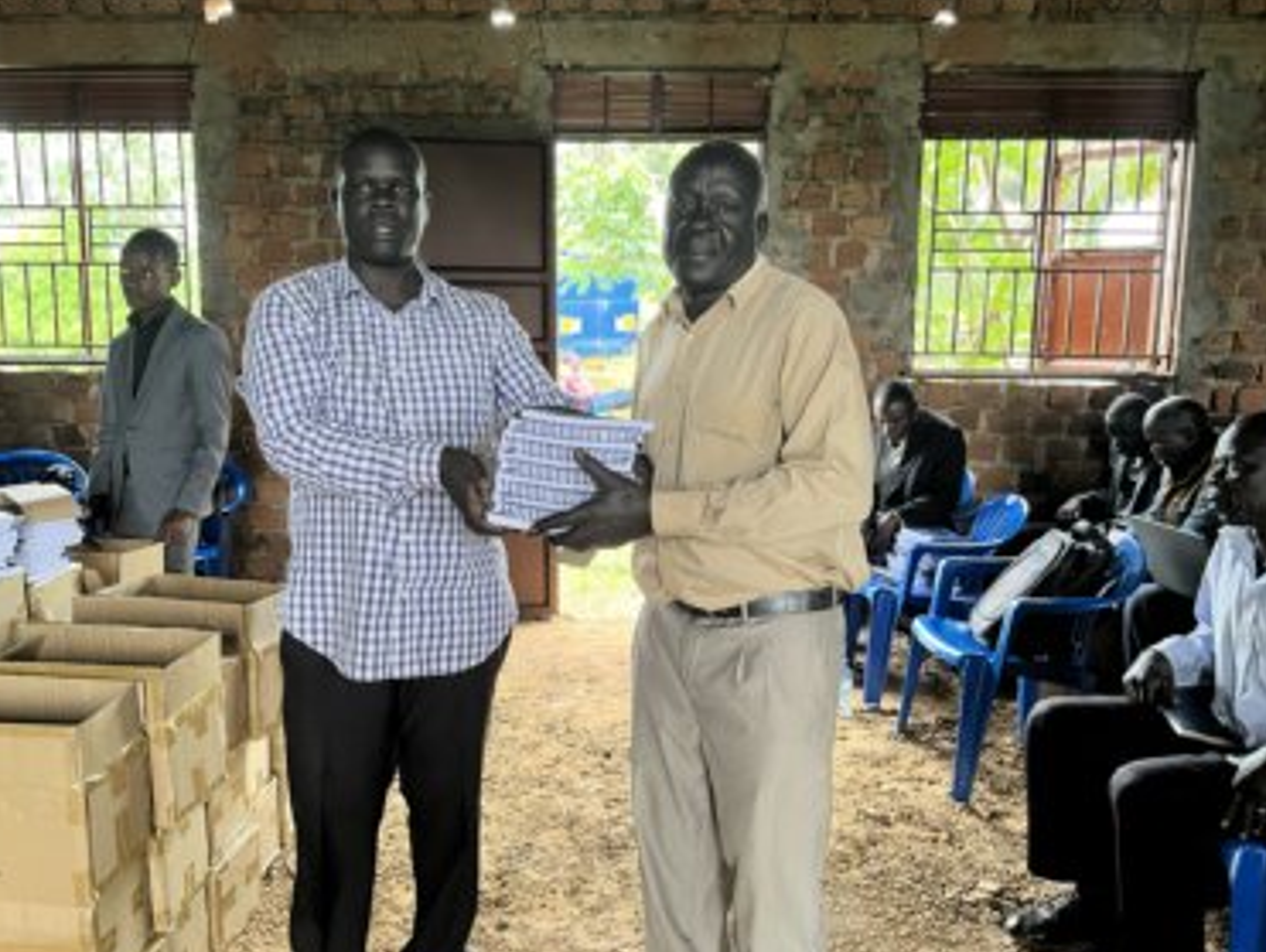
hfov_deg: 63.3
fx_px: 1025
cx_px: 590
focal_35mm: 28
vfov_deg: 49.8
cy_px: 467
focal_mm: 5.1
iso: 125
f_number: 1.6
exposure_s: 1/90
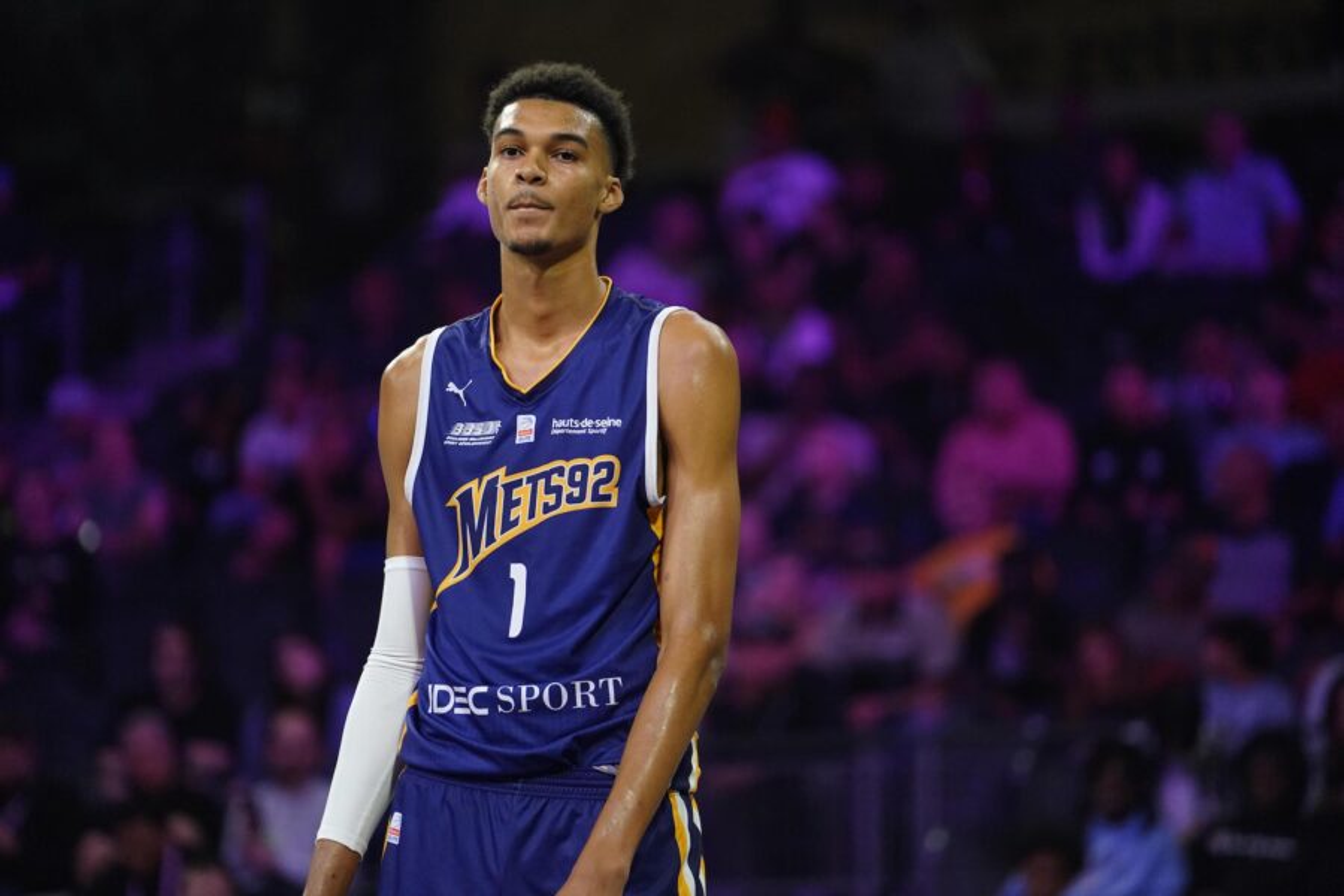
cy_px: 448
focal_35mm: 189
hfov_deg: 10.9
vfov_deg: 7.3
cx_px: 672
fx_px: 7055
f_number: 2.8
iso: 4000
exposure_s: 1/2000
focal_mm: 189
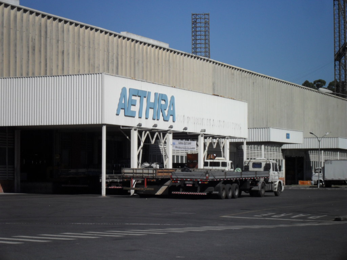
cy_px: 130
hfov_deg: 18.7
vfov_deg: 14.1
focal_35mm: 105
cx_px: 174
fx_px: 1053
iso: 100
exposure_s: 1/180
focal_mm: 18.9
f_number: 15.2
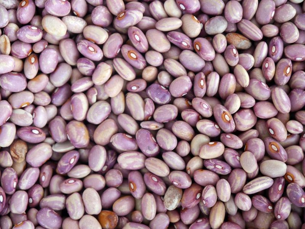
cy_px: 114
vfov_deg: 20.4
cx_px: 152
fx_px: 634
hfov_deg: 27.0
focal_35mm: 72
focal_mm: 36
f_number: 5.3
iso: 400
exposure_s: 1/50
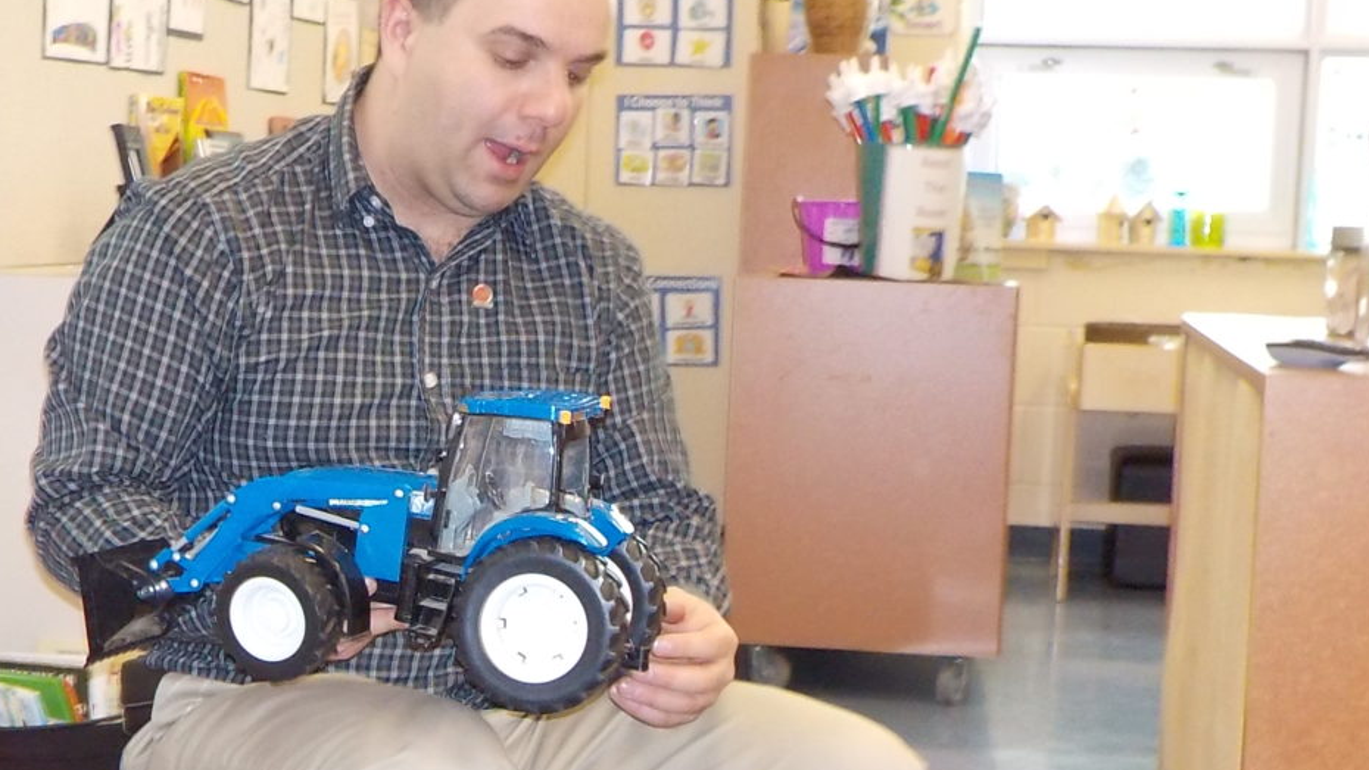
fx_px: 2613
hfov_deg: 29.2
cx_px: 483
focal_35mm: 72
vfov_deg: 16.7
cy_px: 498
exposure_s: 1/30
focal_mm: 4.1
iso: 250
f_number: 3.3
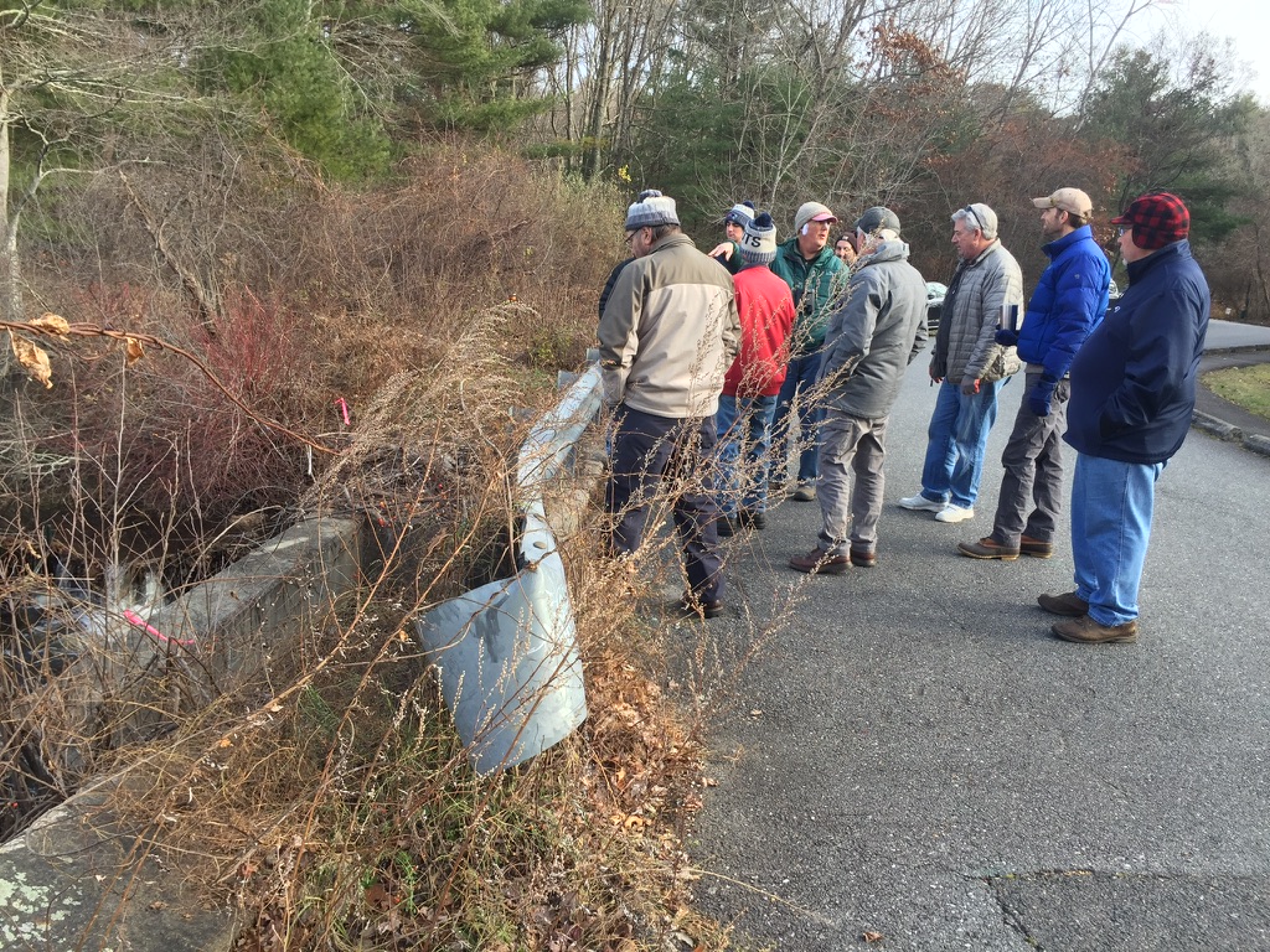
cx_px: 635
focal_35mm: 29
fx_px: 1064
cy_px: 476
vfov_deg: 48.2
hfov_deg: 61.7
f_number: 2.2
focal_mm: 4.15
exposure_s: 1/178
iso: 32
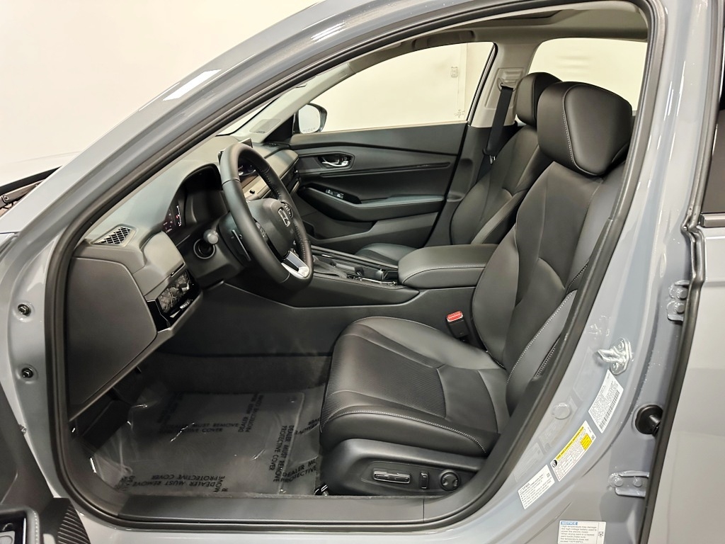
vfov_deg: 56.8
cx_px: 362
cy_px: 272
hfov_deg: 71.6
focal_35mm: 24
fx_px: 503
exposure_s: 1/40
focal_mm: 6.86
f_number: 1.78
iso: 1000
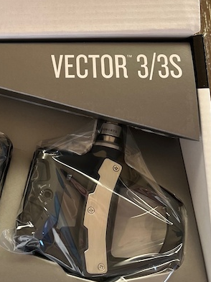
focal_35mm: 53
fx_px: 431
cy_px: 47
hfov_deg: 26.5
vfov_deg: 34.8
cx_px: 17
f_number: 1.6
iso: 125
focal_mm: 5.1
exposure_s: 1/121
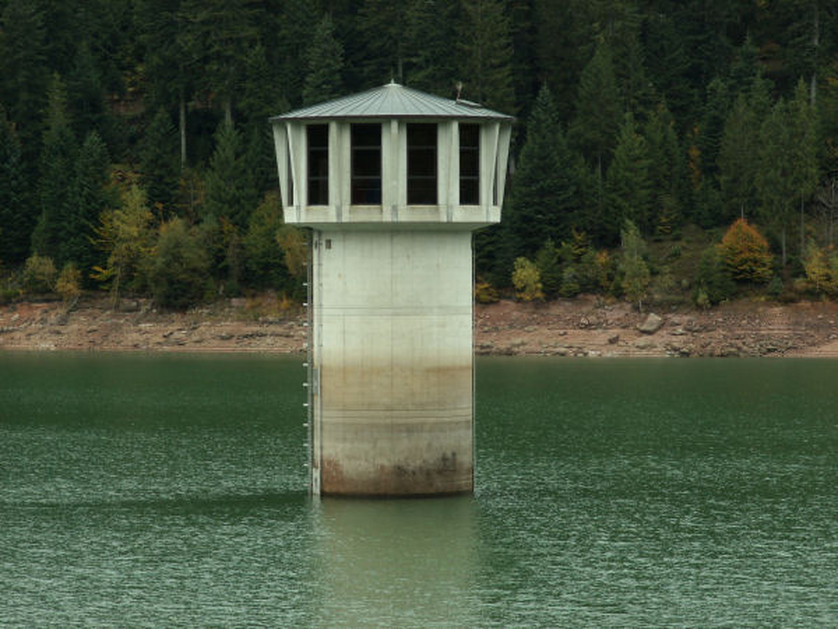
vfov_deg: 9.8
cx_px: 419
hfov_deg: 13.0
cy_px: 314
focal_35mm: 152
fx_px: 3680
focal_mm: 24.82
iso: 50
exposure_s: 1/30
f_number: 5.6
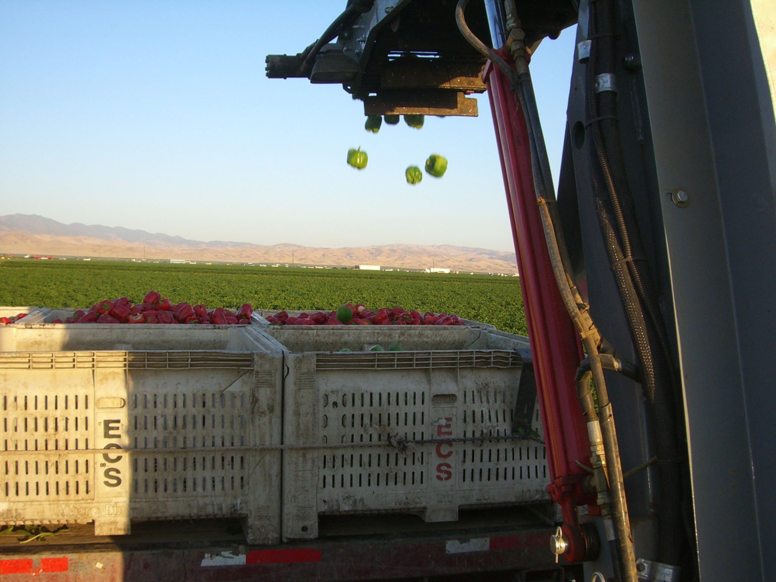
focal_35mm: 38
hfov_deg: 49.0
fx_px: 852
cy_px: 291
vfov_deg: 37.7
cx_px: 388
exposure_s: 1/200
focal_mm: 6.2
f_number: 4.3
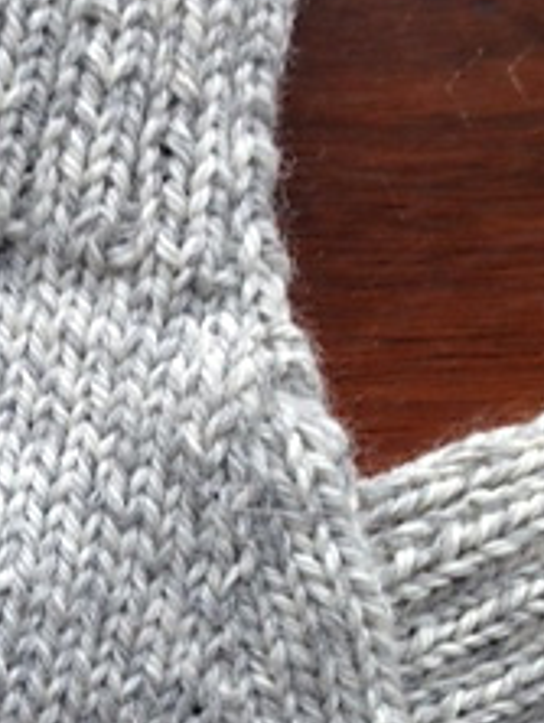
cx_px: -143
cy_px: 625
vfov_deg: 20.3
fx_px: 1987
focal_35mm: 95
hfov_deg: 15.0
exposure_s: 1/30
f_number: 2.4
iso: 50
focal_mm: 4.12
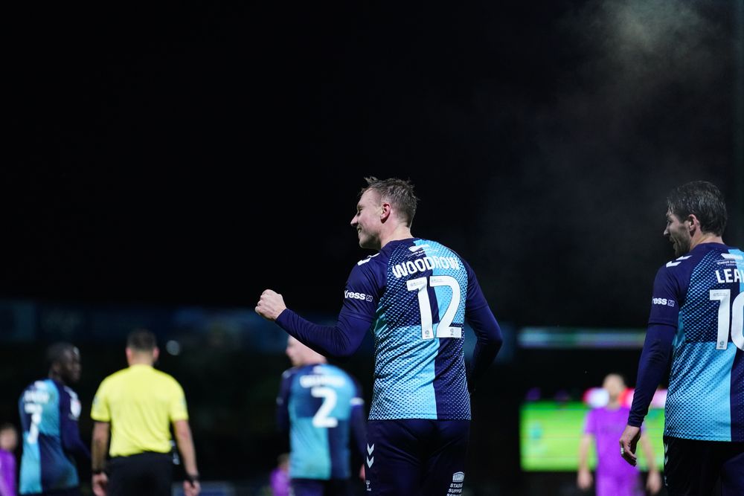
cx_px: 372
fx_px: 4092
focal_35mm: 198
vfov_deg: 6.9
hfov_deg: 10.4
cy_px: 248
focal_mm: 198
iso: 5000
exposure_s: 1/1250
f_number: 2.8
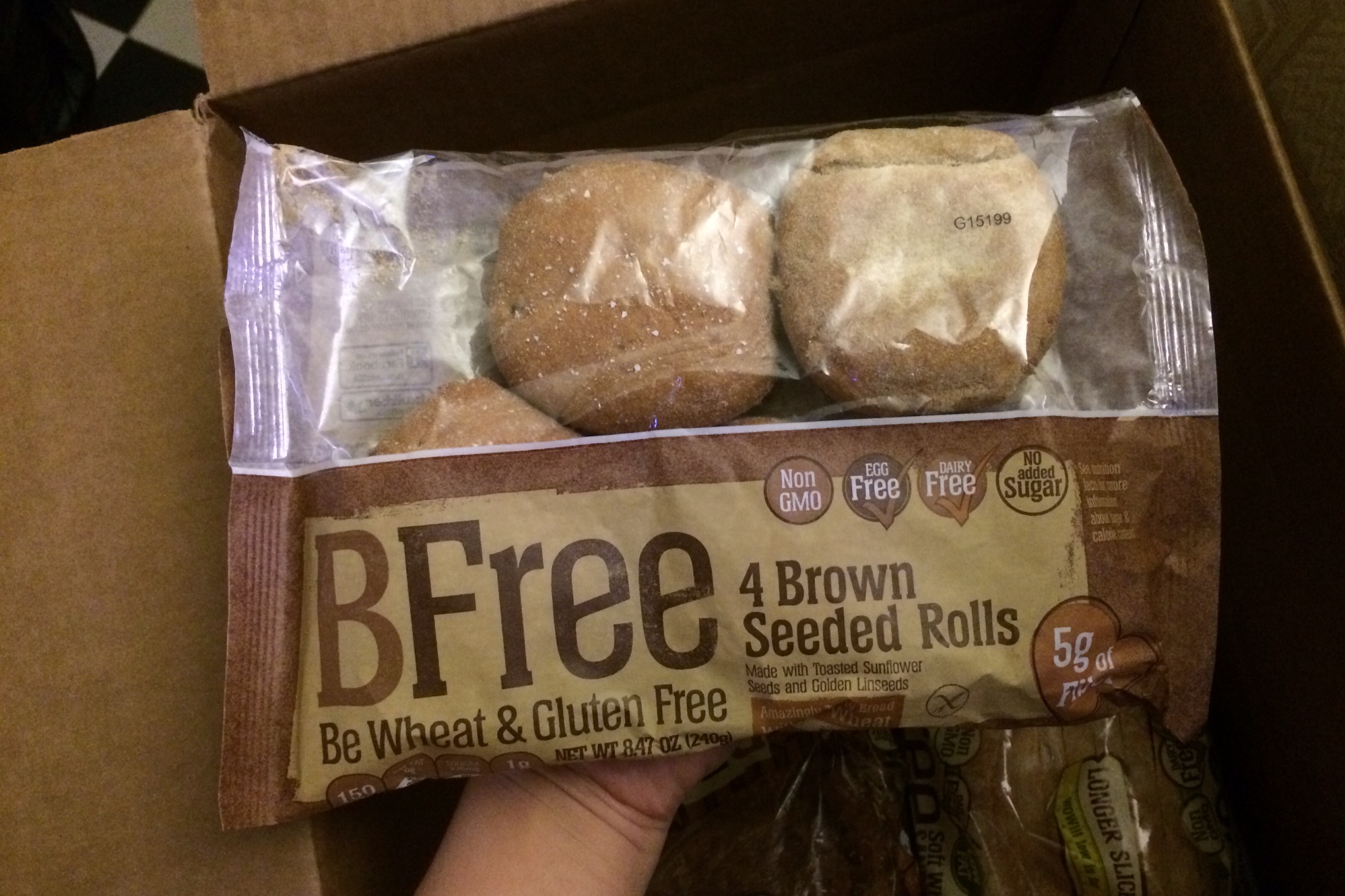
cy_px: 458
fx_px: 1195
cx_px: 688
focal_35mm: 32
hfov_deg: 58.7
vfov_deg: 41.1
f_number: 2.2
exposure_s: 1/15
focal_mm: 4.12
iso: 400
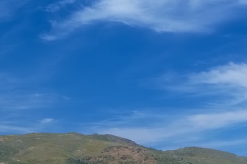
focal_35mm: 89
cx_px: 67
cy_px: 187
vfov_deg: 14.9
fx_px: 611
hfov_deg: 22.7
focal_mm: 23
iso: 200
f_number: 8
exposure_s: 1/200
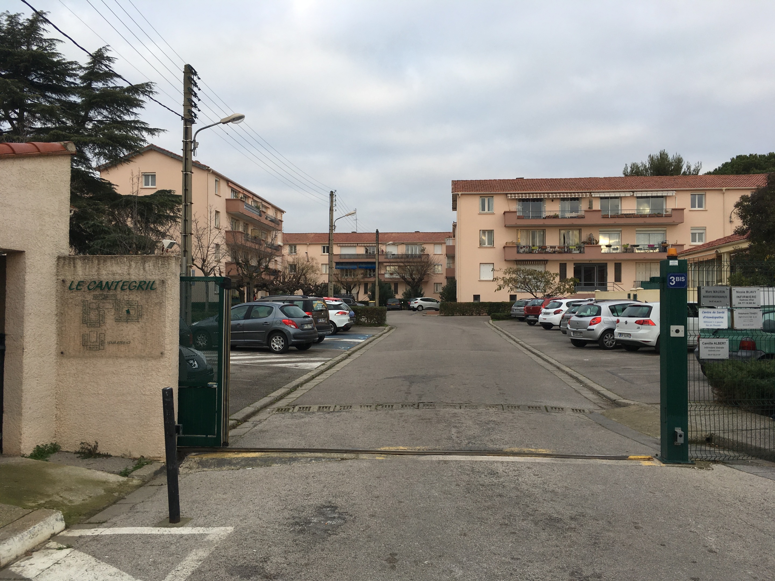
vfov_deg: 48.2
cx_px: 388
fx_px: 649
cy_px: 290
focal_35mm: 29
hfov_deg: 61.7
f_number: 2.2
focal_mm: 4.15
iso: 25
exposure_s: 1/334
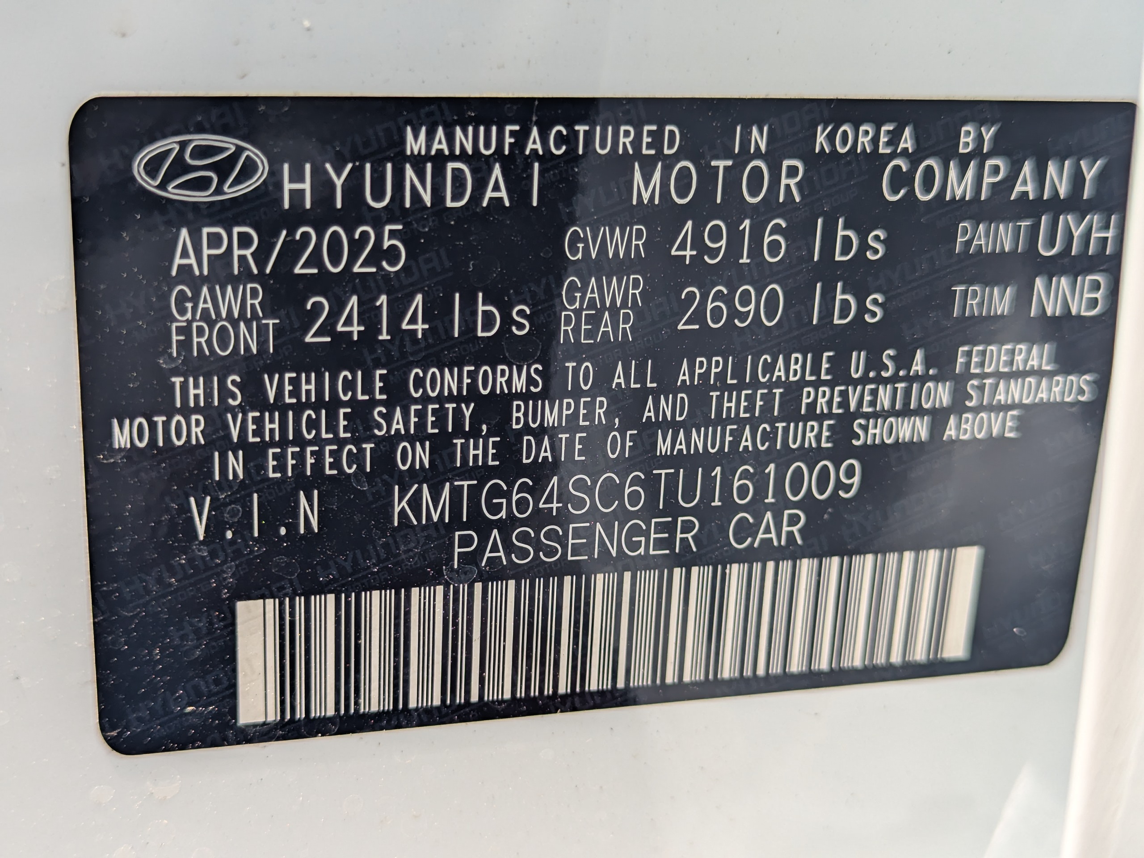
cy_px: 429
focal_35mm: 48
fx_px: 1586
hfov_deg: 39.7
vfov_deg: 30.3
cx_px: 572
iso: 37
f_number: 1.85
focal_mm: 6.81
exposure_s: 1/791
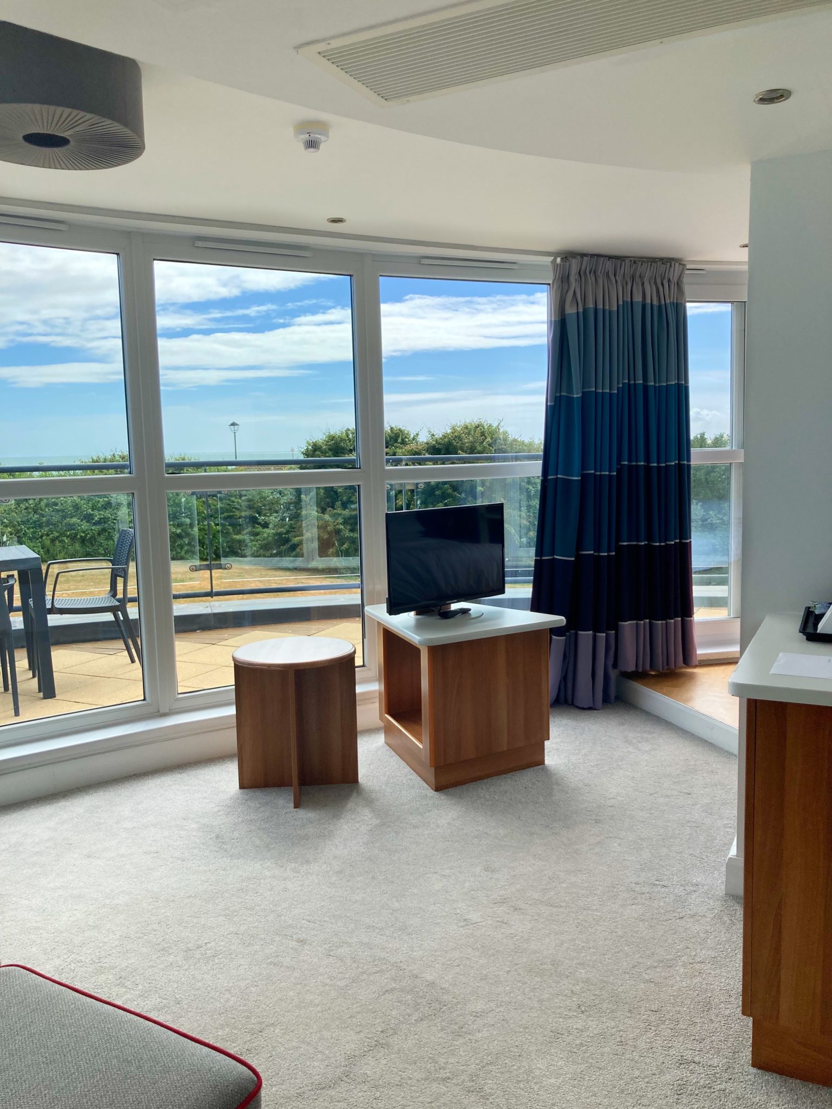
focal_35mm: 28
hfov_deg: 49.7
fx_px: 897
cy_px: 554
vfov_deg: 63.4
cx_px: 416
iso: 20
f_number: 1.8
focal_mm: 3.99
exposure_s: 1/1021
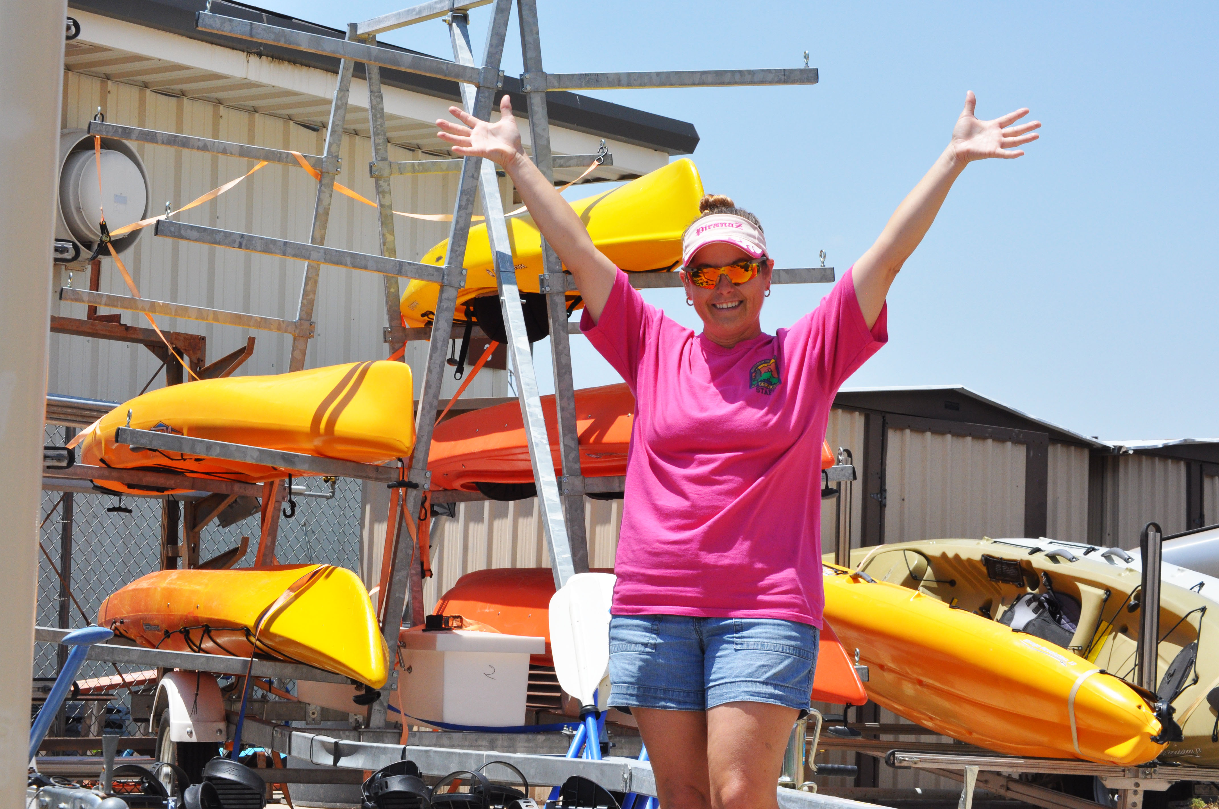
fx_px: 2790
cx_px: 610
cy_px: 404
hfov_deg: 24.6
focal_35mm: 82
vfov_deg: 16.5
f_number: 13
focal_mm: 55
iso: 640
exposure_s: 1/640
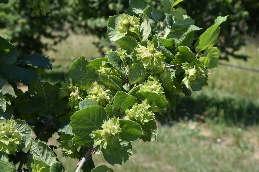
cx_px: 130
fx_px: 539
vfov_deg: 18.2
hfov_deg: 27.0
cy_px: 86
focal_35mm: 75
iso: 200
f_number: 7.1
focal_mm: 50
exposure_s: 1/400
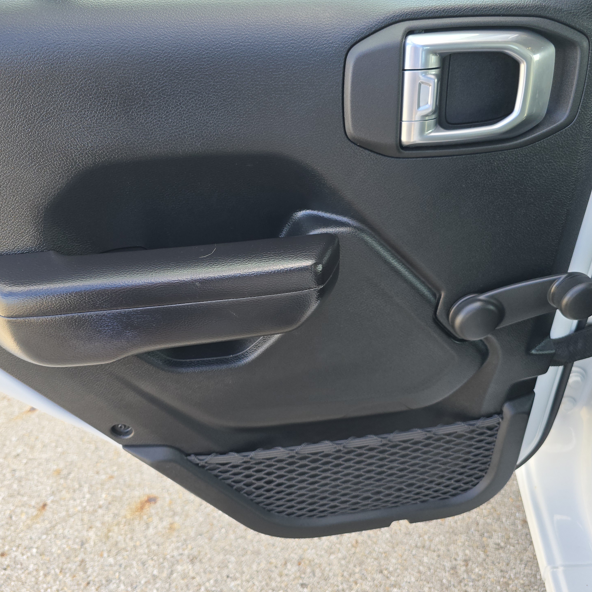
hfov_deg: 57.3
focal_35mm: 28
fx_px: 542
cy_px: 296
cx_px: 286
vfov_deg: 57.3
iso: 40
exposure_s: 1/180
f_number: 1.7
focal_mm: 6.3
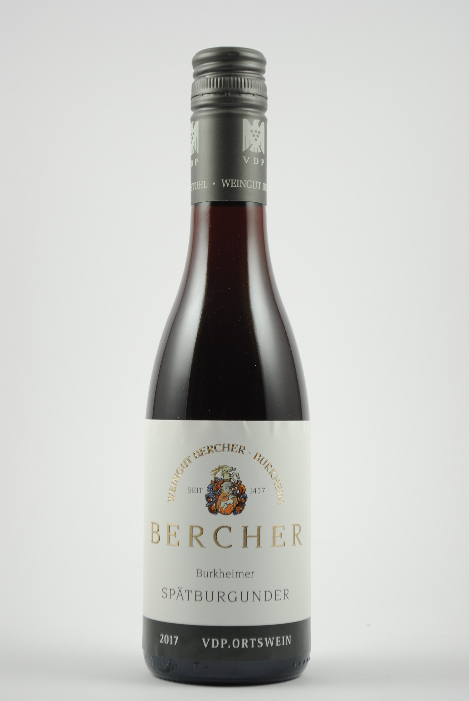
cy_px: 350
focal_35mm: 82
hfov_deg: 16.6
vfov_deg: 24.6
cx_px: 234
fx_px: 1607
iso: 100
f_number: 5.6
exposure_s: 1/25
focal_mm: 55
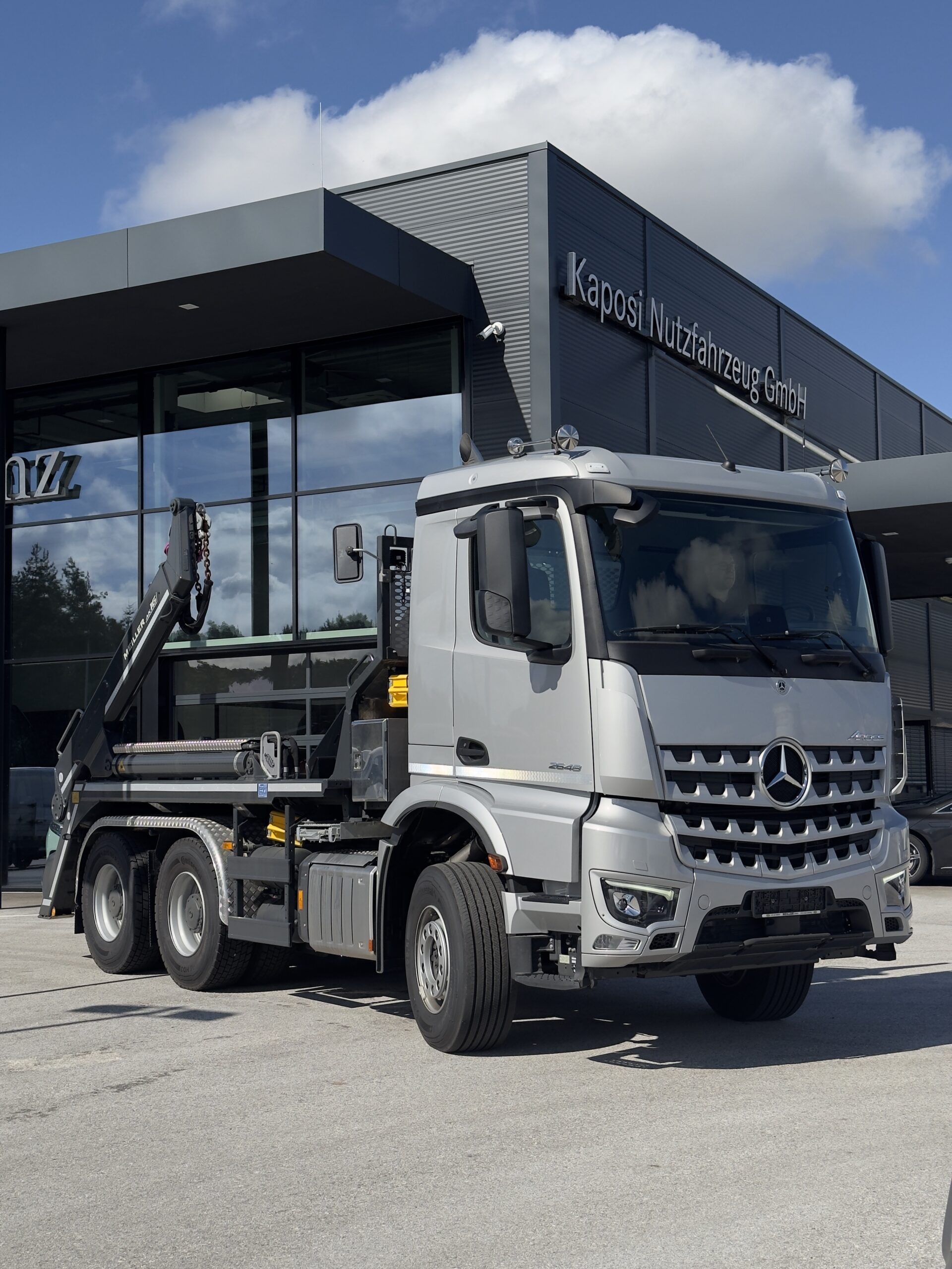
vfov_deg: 39.7
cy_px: 634
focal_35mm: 48
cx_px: 476
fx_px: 1760
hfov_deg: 30.3
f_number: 1.78
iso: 80
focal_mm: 6.76
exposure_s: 1/5376
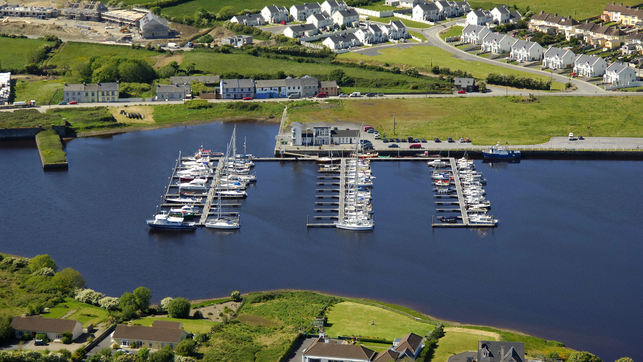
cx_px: 322
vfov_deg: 11.6
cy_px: 182
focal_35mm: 104
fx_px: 1773
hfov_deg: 20.6
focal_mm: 66
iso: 400
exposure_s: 1/1000
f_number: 6.3
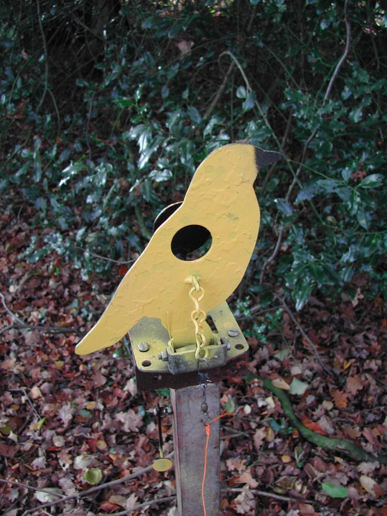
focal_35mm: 38
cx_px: 194
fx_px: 567
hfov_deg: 37.7
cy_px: 258
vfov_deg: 49.0
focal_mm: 8
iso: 100
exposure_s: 1/21.8
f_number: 2.8
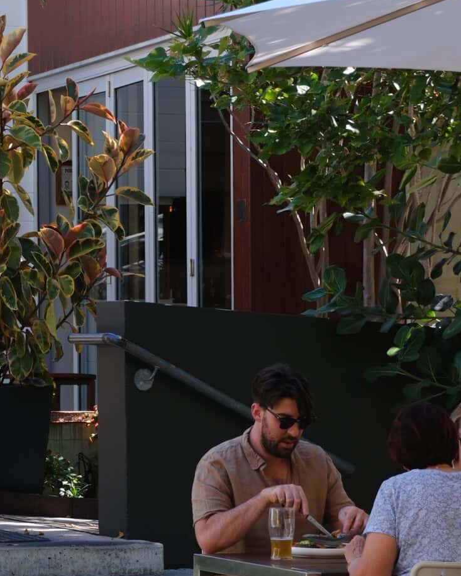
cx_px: 22
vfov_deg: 12.0
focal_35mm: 160
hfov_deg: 9.6
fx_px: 2728
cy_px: 338
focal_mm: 40.8
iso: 160
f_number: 4.3
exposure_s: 1/120
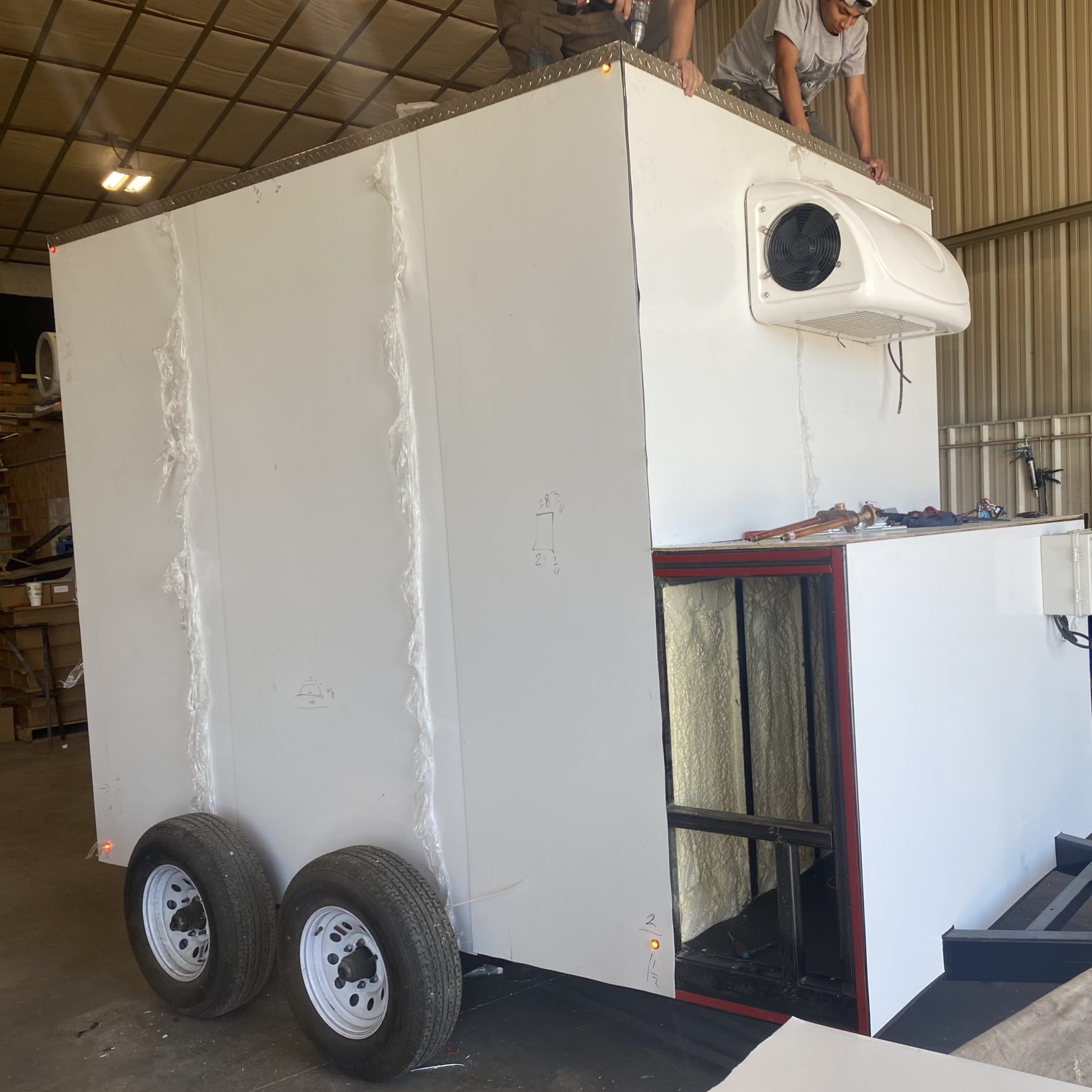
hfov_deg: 51.7
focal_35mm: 31
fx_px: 1106
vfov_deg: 52.5
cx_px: 712
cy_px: 547
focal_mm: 4.25
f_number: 1.8
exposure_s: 1/210
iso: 32
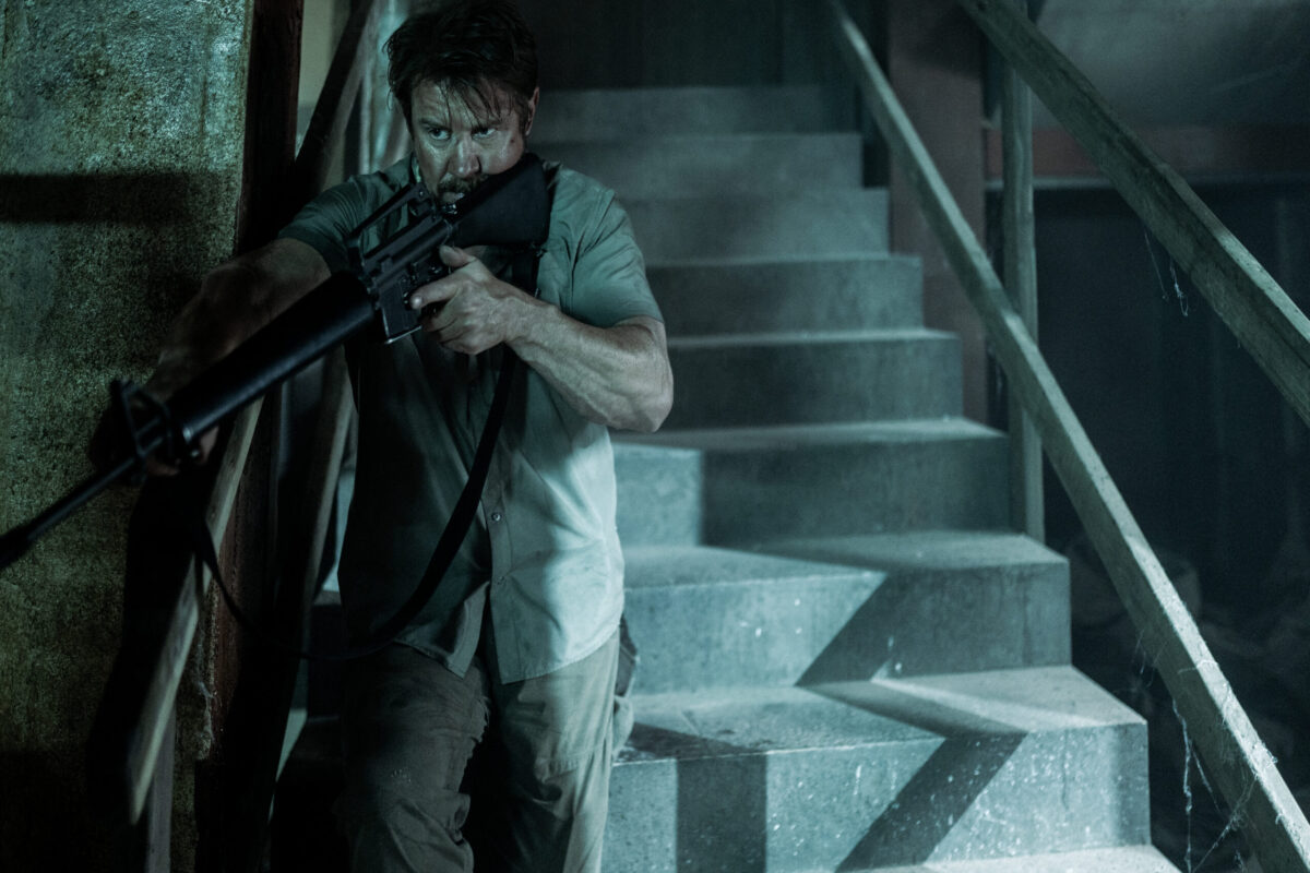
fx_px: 1274
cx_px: 655
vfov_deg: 37.9
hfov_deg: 54.4
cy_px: 436
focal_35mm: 35
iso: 3200
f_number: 1.4
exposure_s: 1/125
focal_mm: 35
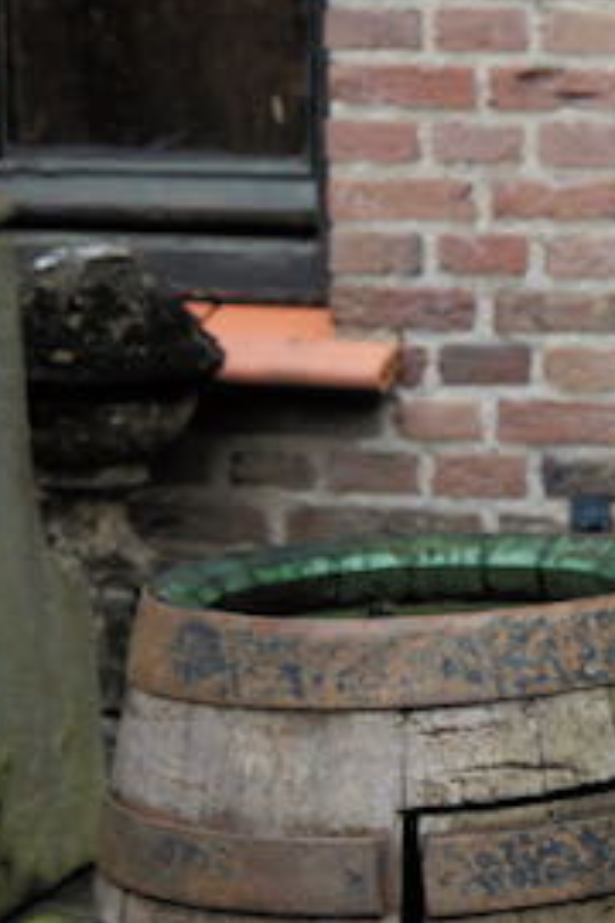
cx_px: 1210
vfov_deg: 9.7
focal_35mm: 213
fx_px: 5458
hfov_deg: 6.3
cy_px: 422
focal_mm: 48
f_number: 4.2
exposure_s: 1/640
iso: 640
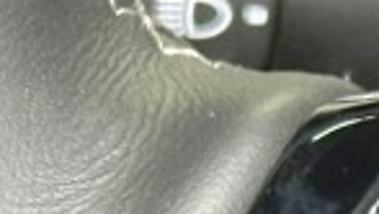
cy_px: 423
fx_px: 3661
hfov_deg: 5.8
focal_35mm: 364
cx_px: 624
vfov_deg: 3.3
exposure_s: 1/40
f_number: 1.78
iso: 400
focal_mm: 6.86
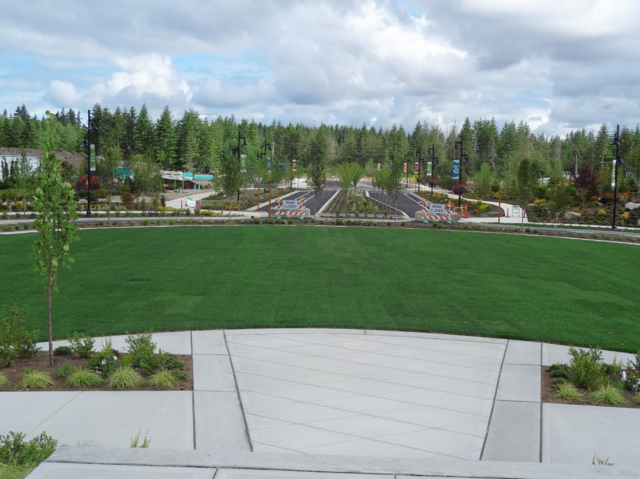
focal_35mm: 49
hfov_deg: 38.9
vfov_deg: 29.6
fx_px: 905
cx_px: 320
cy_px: 240
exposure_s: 1/800
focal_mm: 8.9
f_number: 4.5
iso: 100
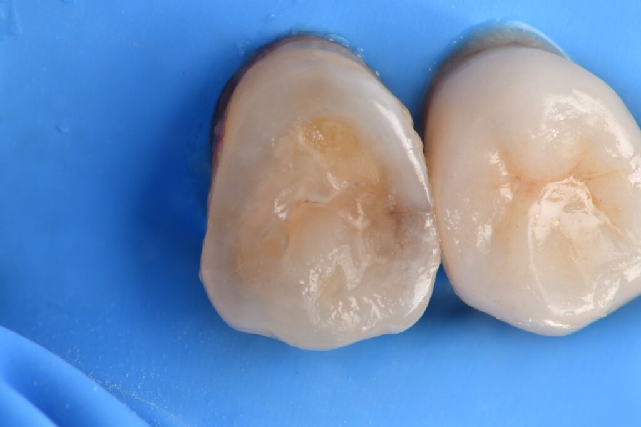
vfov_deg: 8.7
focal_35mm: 157
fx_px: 2794
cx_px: 320
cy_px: 214
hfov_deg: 13.1
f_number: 32
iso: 200
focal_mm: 105
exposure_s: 1/200
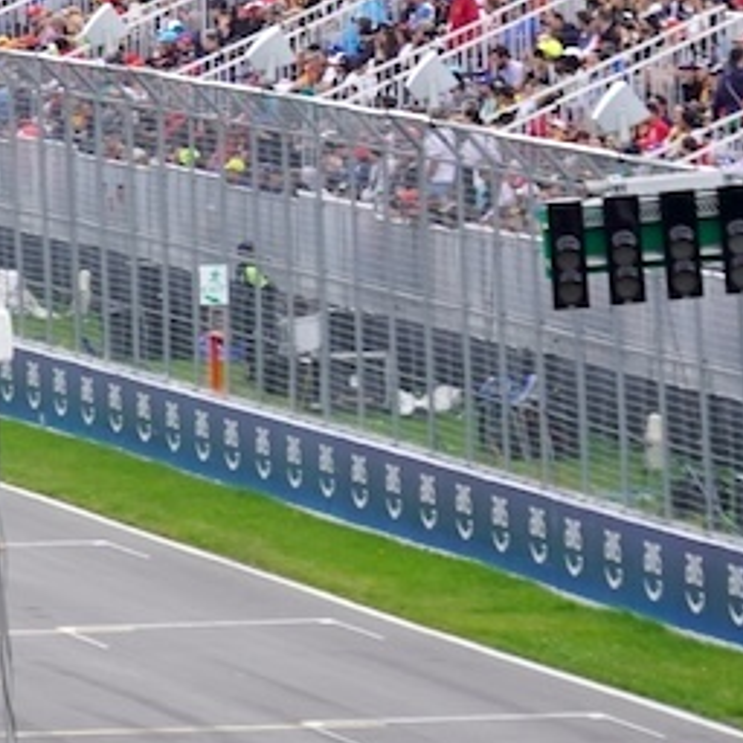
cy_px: -44
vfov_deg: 2.2
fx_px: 18990
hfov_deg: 2.2
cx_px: -17
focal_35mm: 782
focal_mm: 196
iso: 200
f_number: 5.6
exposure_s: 1/200
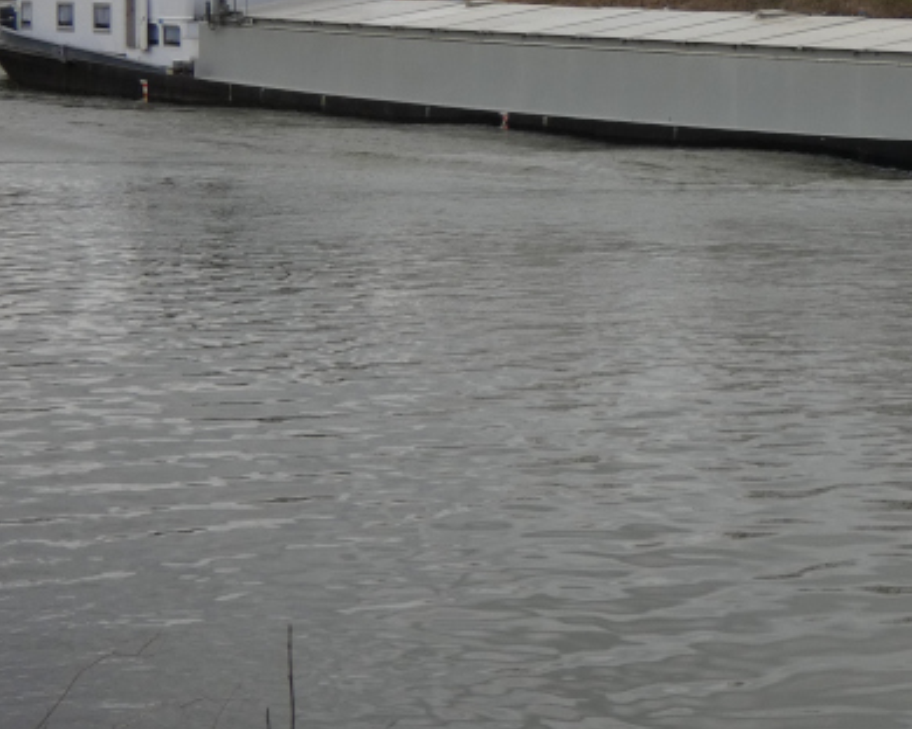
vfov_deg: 13.3
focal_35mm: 115
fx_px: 3104
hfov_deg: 16.3
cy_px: 49
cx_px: 970
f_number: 3.8
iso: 80
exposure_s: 1/250
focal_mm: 8.2
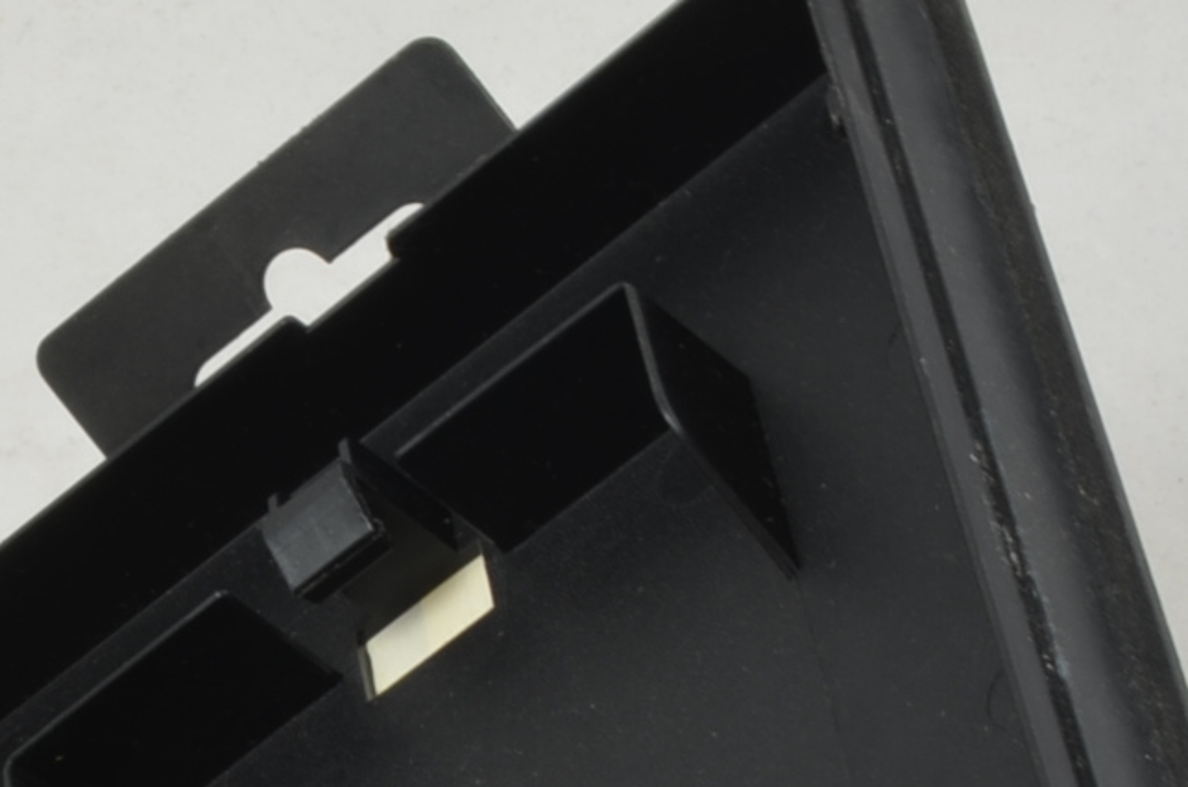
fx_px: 7575
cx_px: 50
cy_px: 1153
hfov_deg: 8.9
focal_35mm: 230
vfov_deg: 5.9
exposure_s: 1.3
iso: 100
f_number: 20
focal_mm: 40
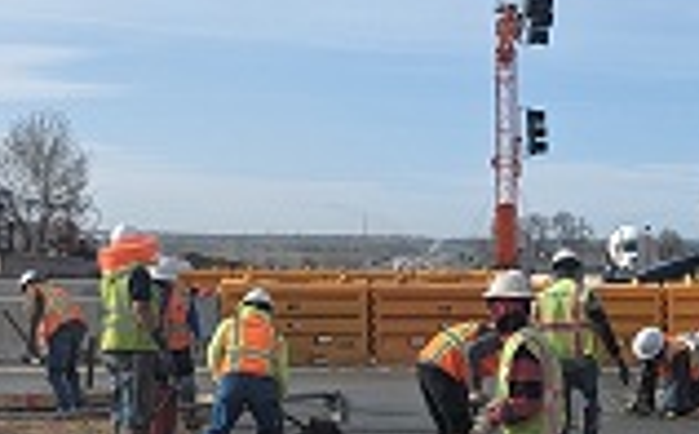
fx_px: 2072
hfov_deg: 18.6
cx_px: 717
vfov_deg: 11.7
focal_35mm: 109
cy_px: 523
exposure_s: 1/2597
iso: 56
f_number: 1.73
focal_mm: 4.38
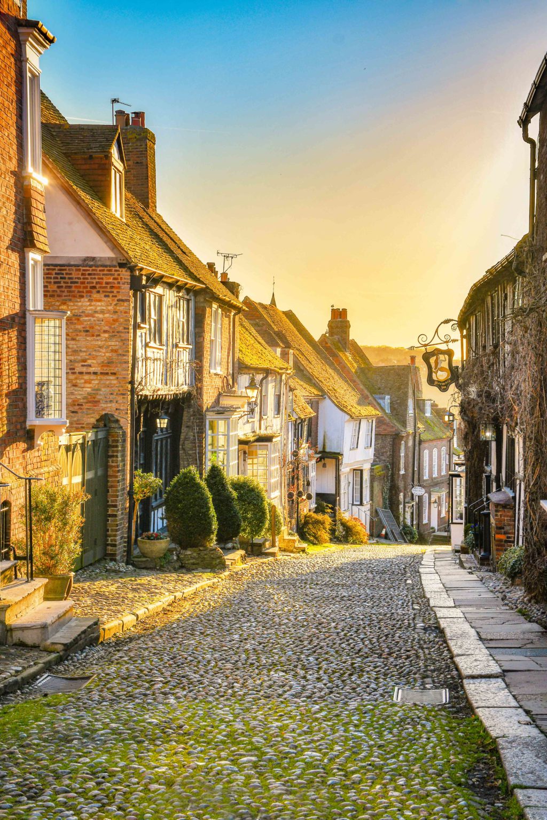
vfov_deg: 30.1
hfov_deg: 20.3
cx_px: 274
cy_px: 410
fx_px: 1527
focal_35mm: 67
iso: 100
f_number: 9
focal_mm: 45
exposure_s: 1/250
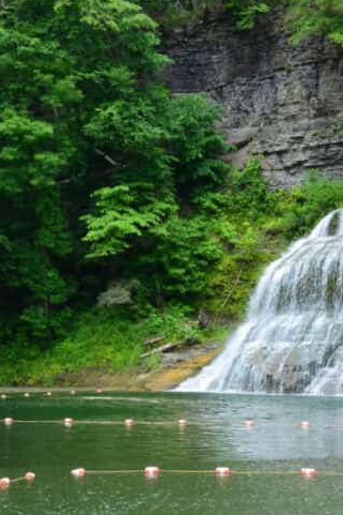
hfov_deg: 13.3
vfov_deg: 20.0
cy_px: 257
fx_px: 1457
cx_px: 309
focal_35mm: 102
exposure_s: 1/100
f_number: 11
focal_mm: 32
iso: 200
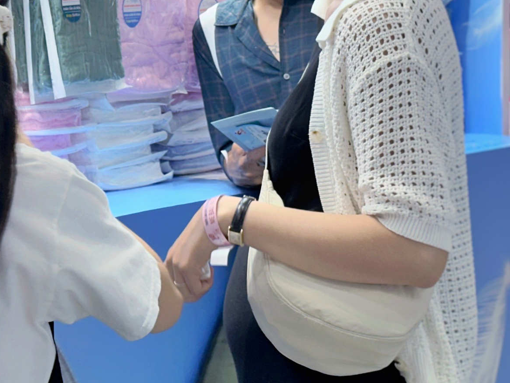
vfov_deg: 14.0
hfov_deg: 18.5
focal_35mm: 105
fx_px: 1547
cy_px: 48
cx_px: 95
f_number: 1.78
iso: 50
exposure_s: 1/100
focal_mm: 6.86
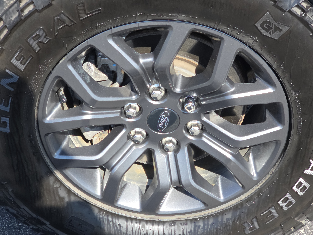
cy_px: 118
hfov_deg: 28.2
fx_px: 624
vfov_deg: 21.3
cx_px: 156
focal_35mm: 69
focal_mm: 7
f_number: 2.4
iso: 25
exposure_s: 1/300
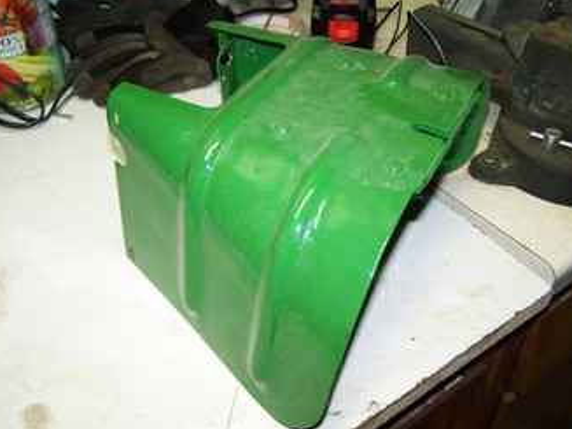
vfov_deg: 35.9
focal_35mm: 40
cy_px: 212
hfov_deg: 46.8
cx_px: 282
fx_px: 661
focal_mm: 6.3
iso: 200
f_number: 2.8
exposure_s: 1/30
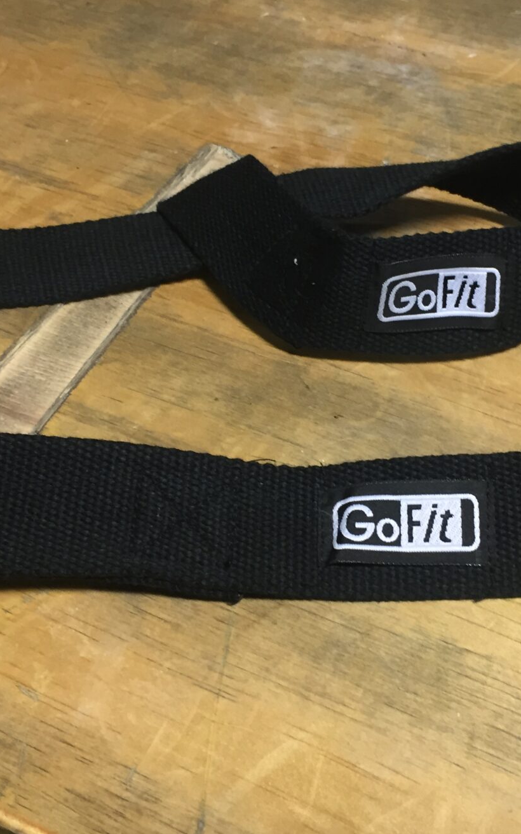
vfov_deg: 41.8
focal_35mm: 48
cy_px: 417
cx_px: 323
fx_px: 1090
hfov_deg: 26.8
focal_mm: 4.15
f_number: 2.2
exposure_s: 1/30
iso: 100
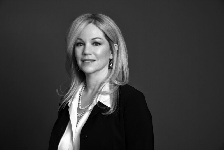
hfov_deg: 20.8
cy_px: 75
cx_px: 112
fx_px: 610
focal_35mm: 98
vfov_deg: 14.0
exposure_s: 1/125
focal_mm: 98
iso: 200
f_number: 13
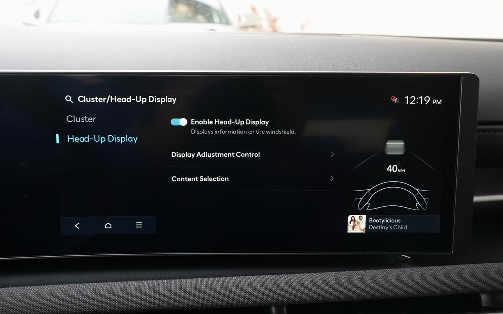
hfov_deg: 56.7
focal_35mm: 34
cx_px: 251
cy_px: 164
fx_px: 466
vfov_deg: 37.2
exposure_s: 1/40
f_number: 7.1
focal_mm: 33
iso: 800
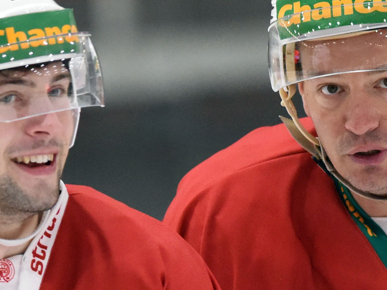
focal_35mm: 1314
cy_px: 358
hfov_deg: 1.5
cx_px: 38
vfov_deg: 1.1
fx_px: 14690
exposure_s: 1/1000
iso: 5000
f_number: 4
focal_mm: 300
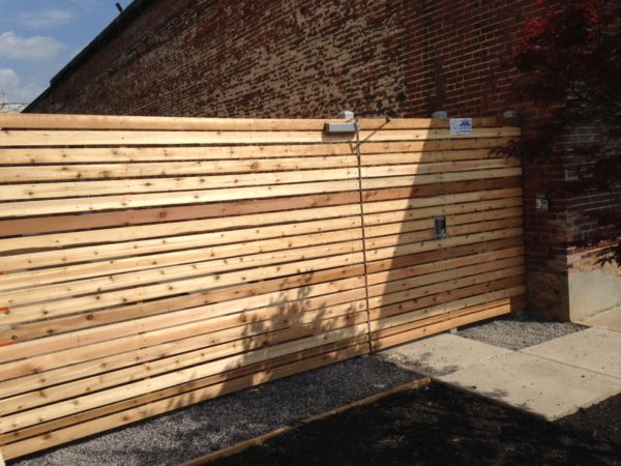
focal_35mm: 33
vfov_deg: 42.9
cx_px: 310
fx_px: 592
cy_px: 233
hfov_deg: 55.4
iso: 50
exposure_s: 1/3390
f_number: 2.4
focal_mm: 4.12
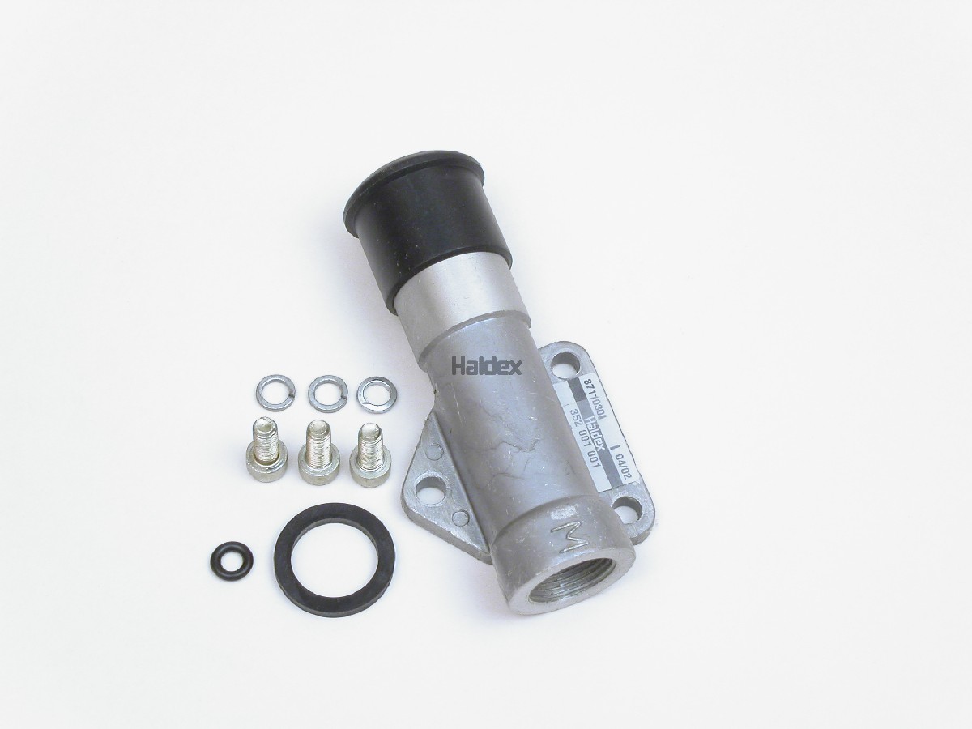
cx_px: 486
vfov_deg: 15.1
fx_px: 2752
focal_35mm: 98
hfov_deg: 20.0
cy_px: 364
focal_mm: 20.2
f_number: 6.7
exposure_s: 1
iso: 100
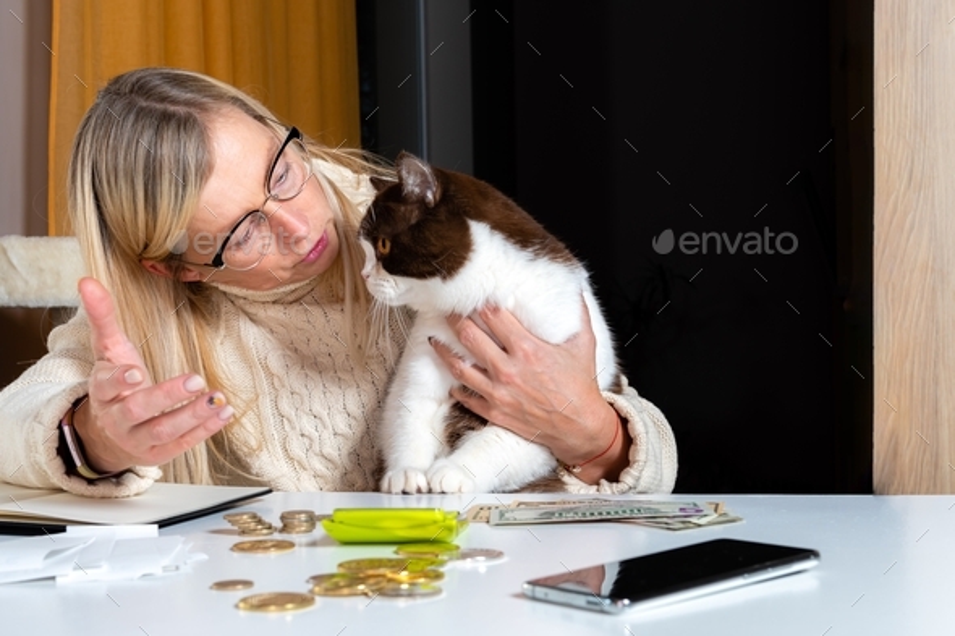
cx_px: 478
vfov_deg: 23.8
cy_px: 318
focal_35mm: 57
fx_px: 1512
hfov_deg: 35.1
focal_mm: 38
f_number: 7.1
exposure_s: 1/200
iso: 50
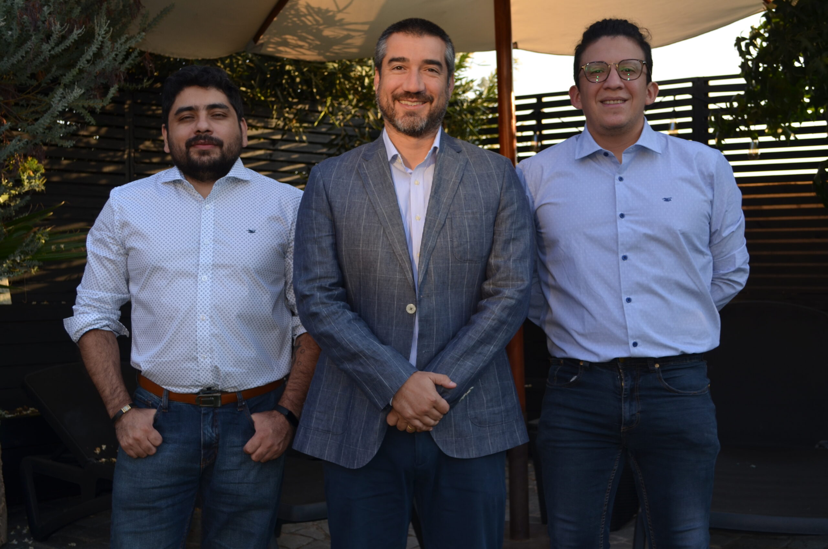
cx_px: 414
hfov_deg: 39.0
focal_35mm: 51
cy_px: 274
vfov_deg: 26.4
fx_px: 1171
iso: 180
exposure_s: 1/200
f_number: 5
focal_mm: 34
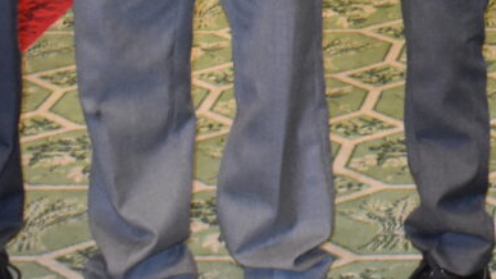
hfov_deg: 11.3
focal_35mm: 183
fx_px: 2408
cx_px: 752
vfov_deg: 6.2
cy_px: -481
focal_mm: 22
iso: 2200
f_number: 3.8
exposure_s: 1/60
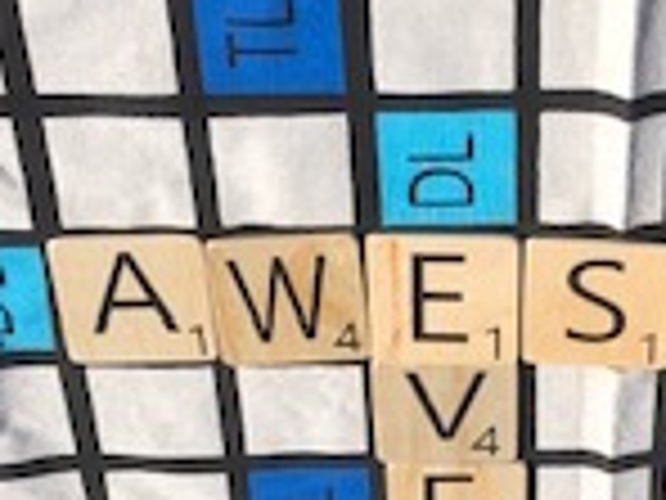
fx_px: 2328
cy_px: 500
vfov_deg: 12.1
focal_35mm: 121
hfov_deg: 16.2
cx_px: 536
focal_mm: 3.99
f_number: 1.8
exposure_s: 1/2558
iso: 20
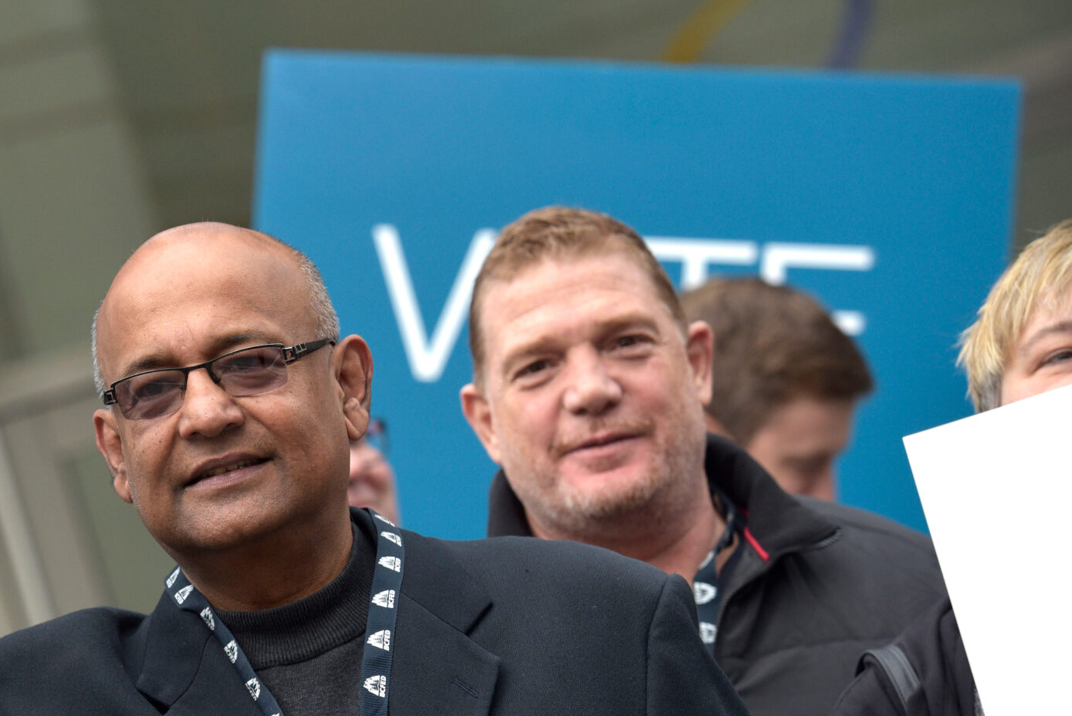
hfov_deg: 8.5
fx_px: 7179
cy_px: 481
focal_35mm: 241
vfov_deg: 5.7
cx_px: 79
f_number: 5
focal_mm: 130
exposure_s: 1/500
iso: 640
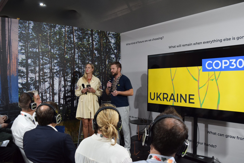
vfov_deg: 40.0
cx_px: 122
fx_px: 224
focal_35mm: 33
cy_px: 82
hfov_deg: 57.2
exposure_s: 1/80
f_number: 4.5
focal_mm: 22
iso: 800
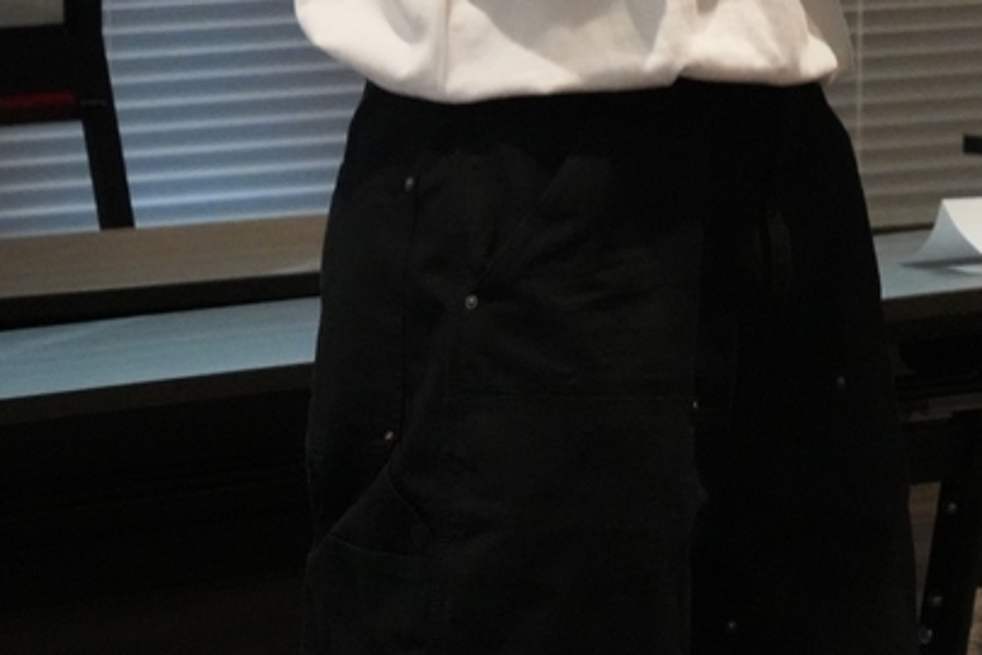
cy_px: -291
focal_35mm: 317
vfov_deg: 4.3
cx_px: 1343
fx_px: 8646
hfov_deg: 6.4
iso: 12800
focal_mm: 107
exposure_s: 1/50
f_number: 14
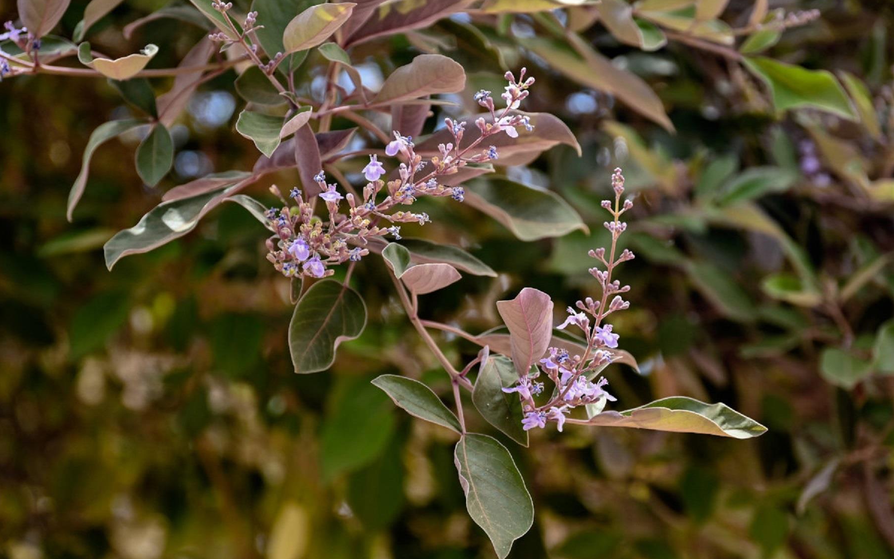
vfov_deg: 9.4
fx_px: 3399
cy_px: 279
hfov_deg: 15.0
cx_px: 447
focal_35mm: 140
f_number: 5.6
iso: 220
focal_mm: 91
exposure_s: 1/250
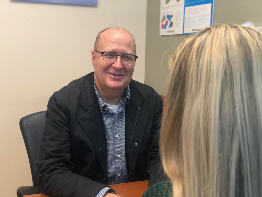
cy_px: 98
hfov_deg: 36.8
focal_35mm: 52
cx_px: 131
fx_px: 394
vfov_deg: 28.0
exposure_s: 1/40
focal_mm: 6
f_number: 2.4
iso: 80
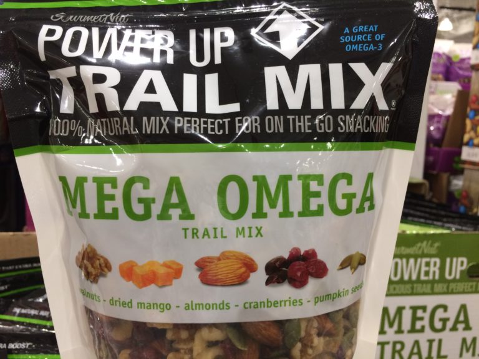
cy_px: 180
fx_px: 401
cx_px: 240
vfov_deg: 48.2
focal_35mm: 29
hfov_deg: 61.7
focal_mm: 4.15
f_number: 2.2
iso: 100
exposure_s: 1/30
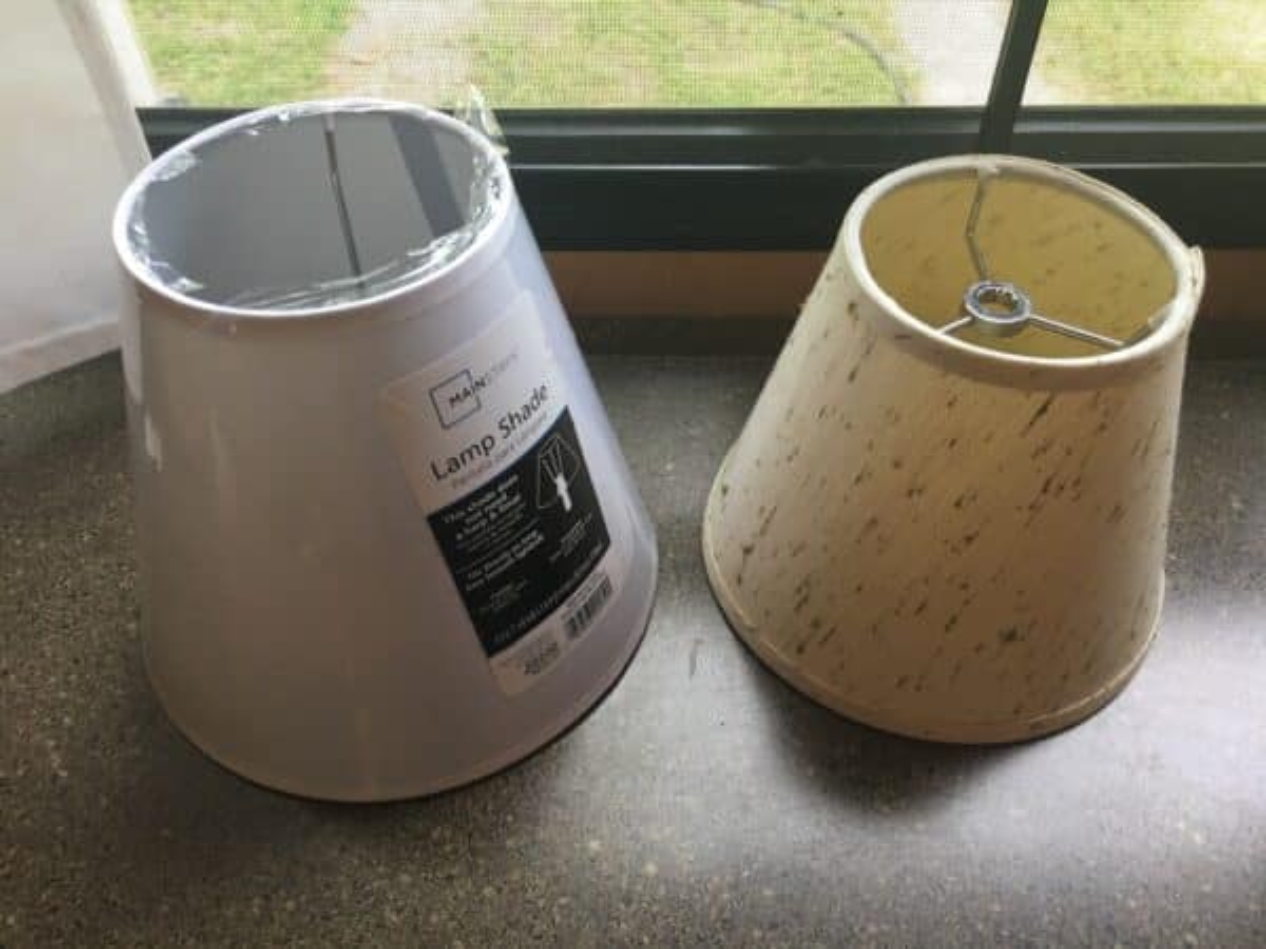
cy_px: 474
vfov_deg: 48.2
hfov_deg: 61.7
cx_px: 633
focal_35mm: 29
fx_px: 1061
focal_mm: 4.15
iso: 80
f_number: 2.2
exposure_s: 1/30
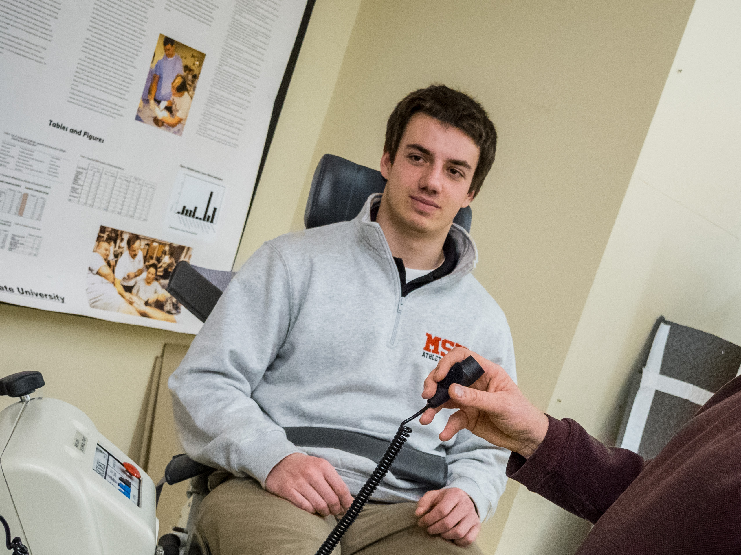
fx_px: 1156
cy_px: 488
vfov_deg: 26.2
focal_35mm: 54
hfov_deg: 34.8
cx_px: 549
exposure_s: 1/100
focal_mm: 15
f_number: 3.5
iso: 1600
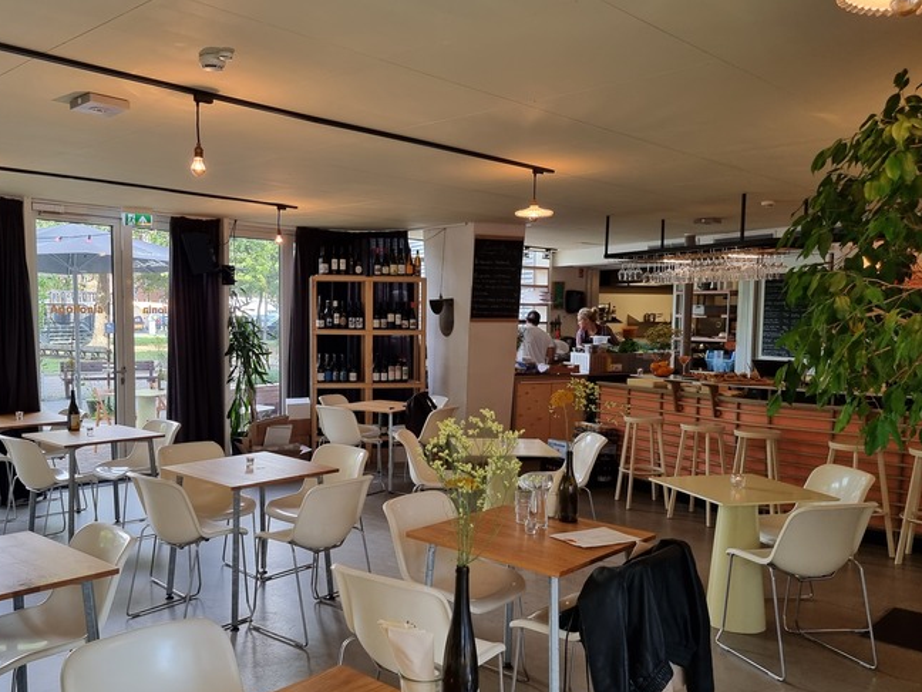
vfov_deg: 45.4
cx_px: 392
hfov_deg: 58.1
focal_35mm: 31
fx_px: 826
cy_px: 379
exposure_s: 1/100
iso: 80
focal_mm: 6.7
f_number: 1.8
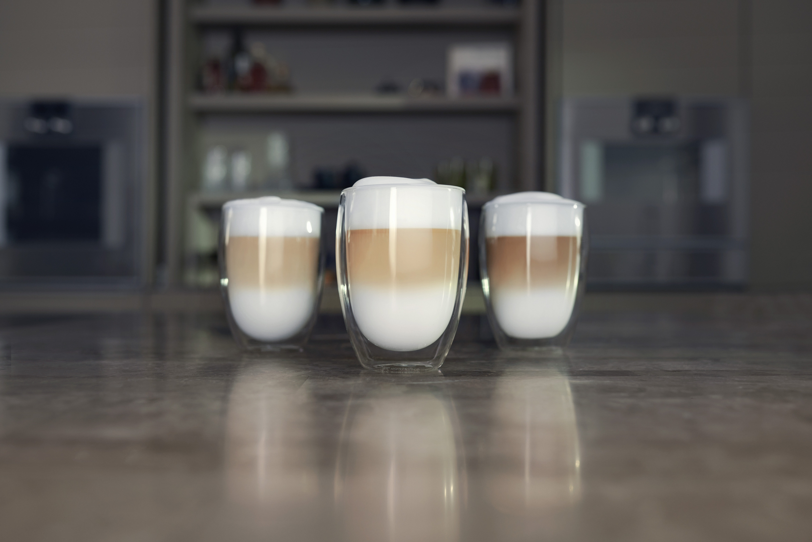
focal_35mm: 35
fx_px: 789
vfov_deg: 37.9
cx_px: 406
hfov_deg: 54.4
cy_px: 271
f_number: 3.5
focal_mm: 35
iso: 160
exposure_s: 1/30
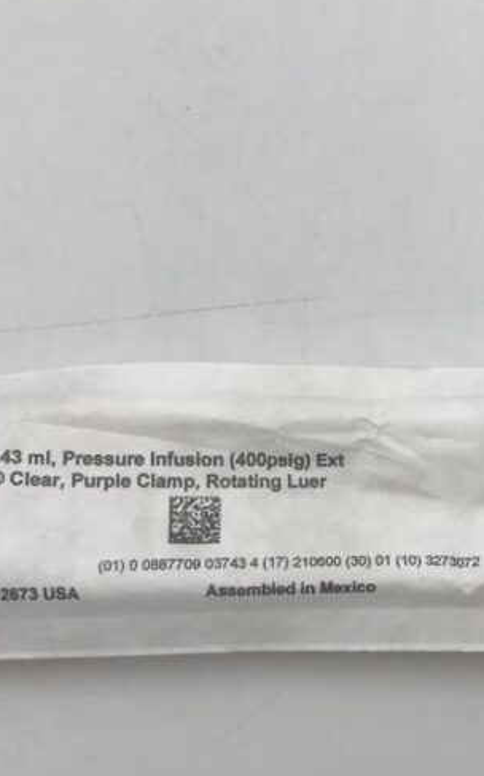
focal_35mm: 61
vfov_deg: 33.4
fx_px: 1289
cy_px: 461
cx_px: 422
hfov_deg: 20.9
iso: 20
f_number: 1.8
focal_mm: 3.99
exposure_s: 1/227
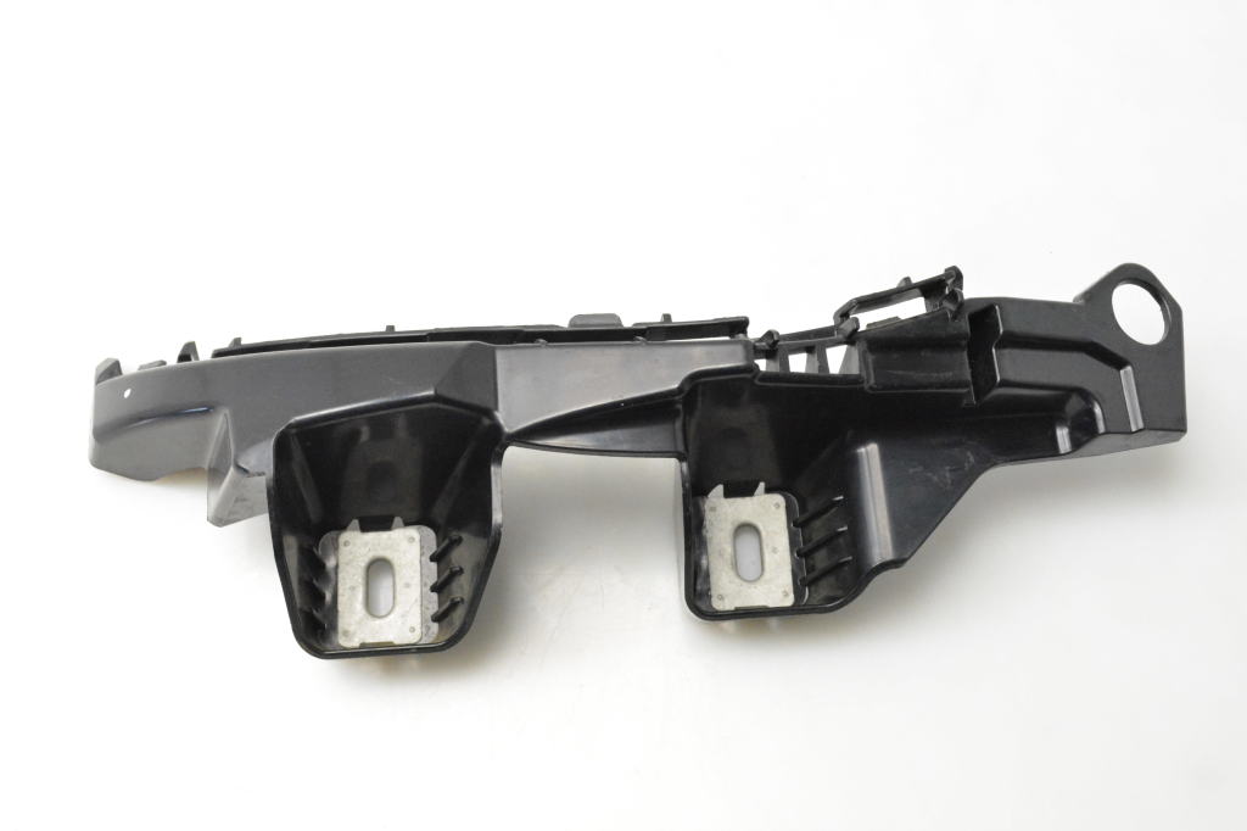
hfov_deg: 46.4
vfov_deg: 31.9
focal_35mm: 42
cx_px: 624
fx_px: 1454
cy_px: 416
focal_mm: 28
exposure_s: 1/320
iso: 6400
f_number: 9
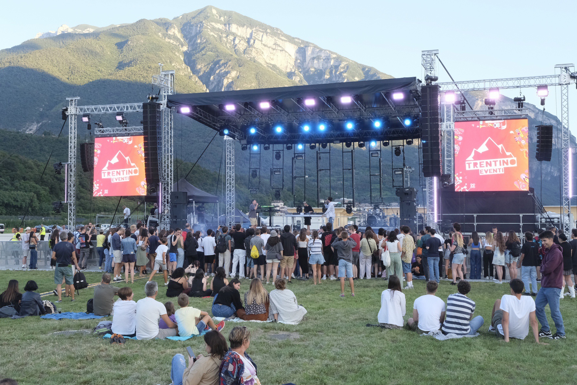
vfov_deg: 32.6
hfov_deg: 47.4
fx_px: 657
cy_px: 192
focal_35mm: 41
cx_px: 288
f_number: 11
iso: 1600
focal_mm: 27.5
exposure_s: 1/125
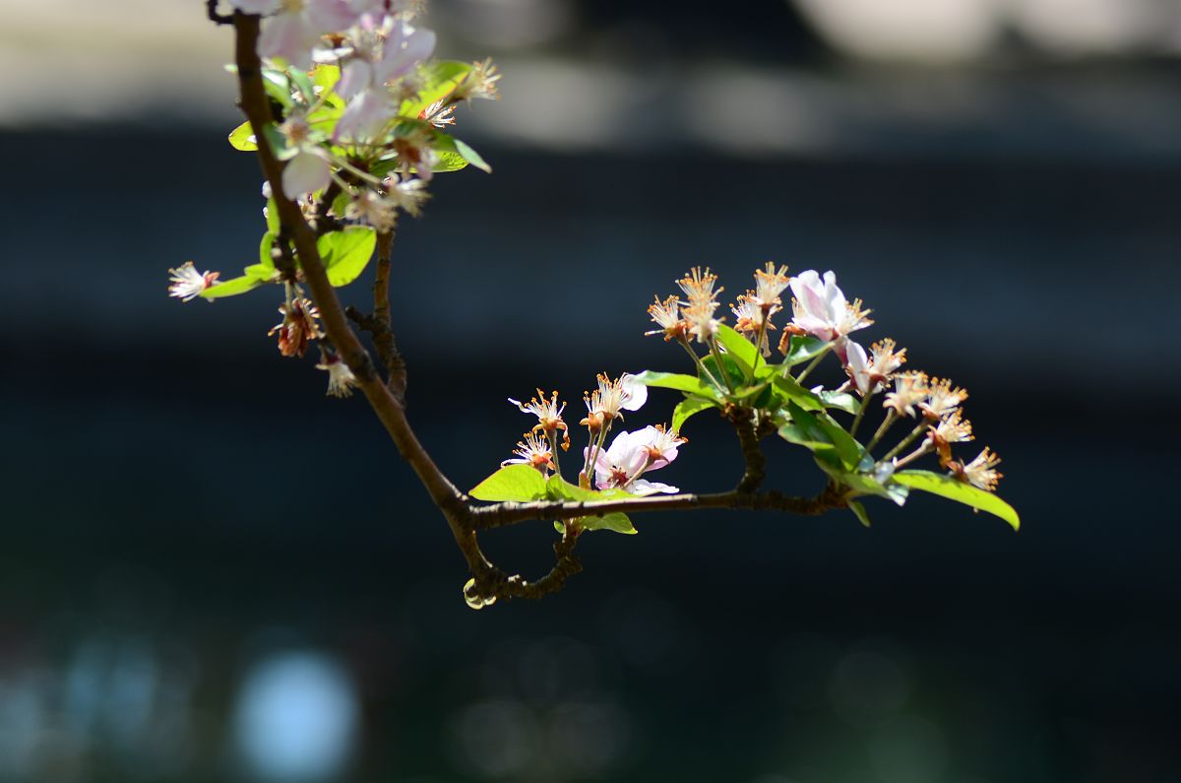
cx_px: 590
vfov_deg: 5.1
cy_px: 392
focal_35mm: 270
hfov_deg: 7.6
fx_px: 8840
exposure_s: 1/320
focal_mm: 180
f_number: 4.8
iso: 100
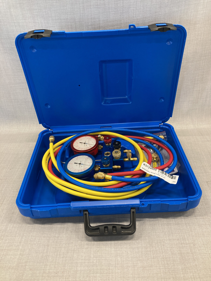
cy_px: 140
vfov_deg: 63.4
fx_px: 228
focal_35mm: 28
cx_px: 106
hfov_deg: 49.7
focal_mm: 3.99
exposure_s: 1/60
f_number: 1.8
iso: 100
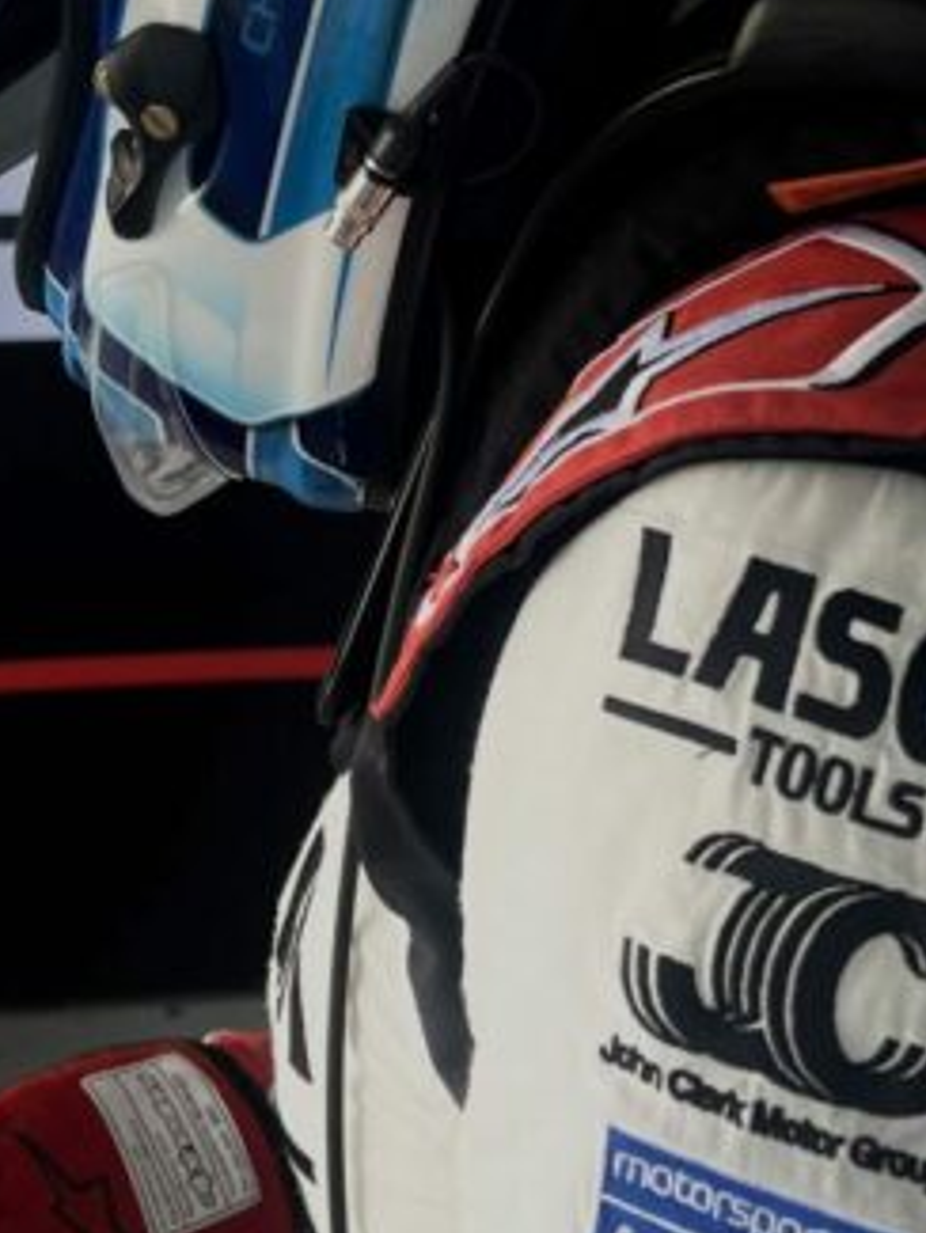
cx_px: 444
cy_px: 239
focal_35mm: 82
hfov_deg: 18.0
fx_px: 2923
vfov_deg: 23.5
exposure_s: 1/137
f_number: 1.5
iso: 32
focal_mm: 5.7
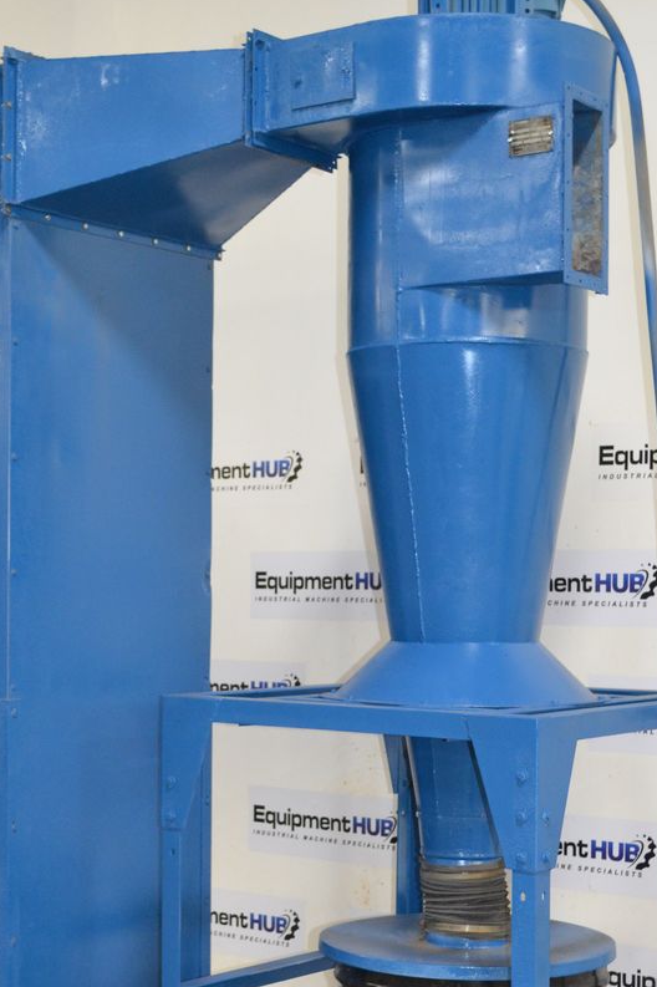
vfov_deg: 29.5
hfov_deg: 20.0
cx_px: 266
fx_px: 1863
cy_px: 652
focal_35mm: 68
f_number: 4.2
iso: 1000
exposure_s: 1/60
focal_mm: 26
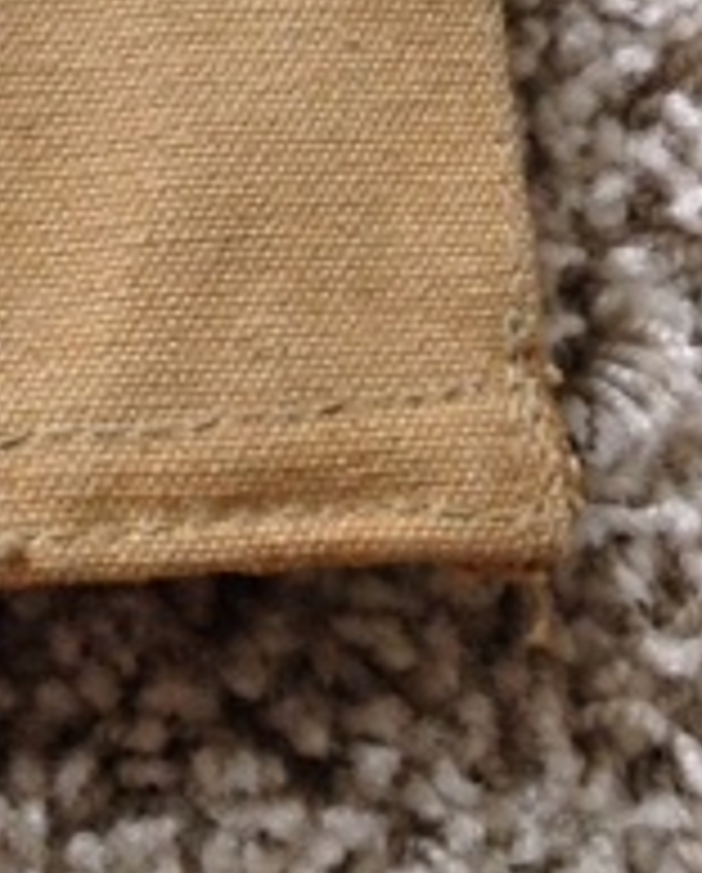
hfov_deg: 14.3
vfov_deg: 17.3
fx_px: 2744
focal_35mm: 106
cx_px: -4
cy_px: -153
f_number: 2.4
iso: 250
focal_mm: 4.12
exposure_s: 1/20
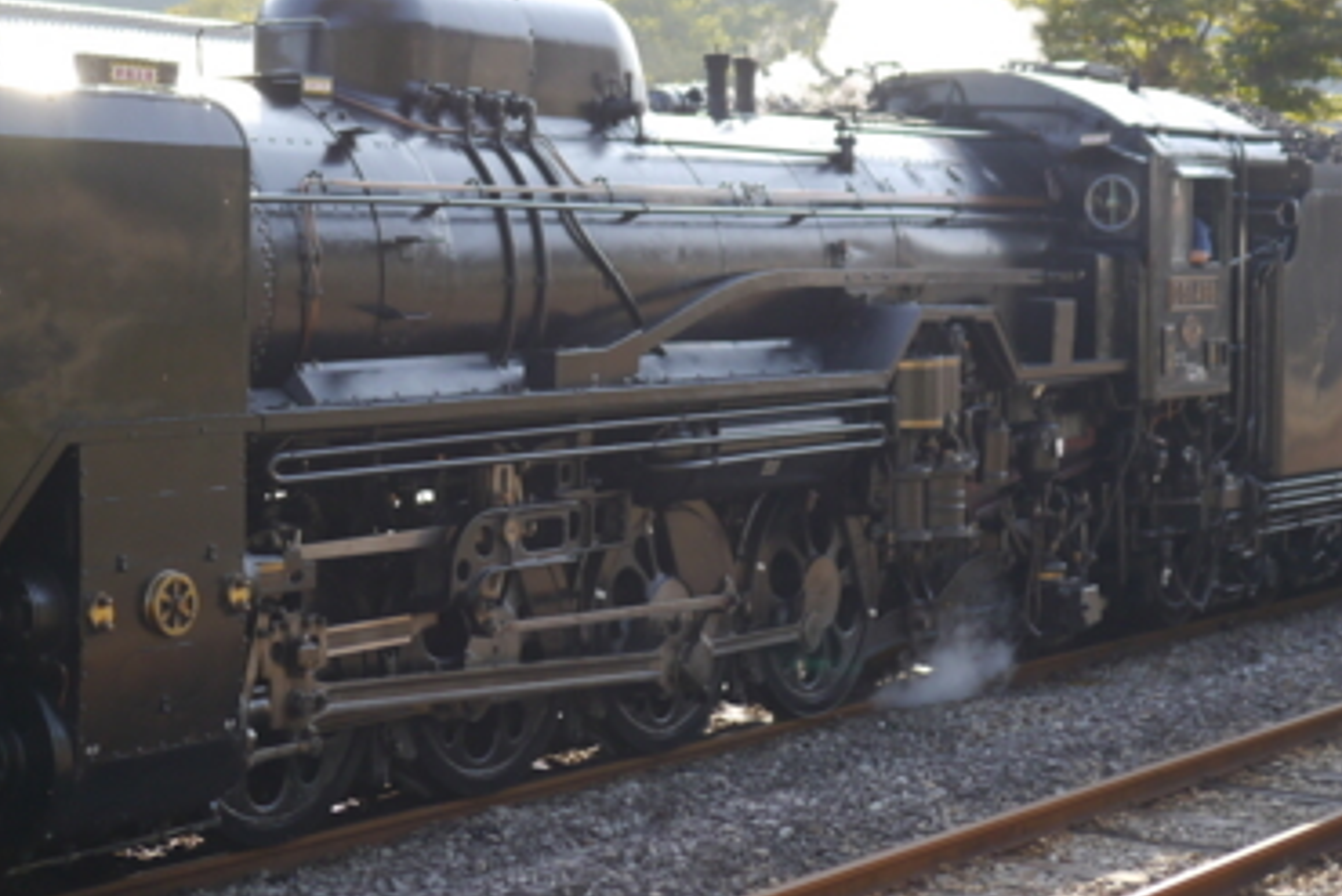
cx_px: 442
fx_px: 3021
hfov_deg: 24.9
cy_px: 381
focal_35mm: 81
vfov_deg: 16.9
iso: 160
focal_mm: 20
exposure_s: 1/800
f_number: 1.8
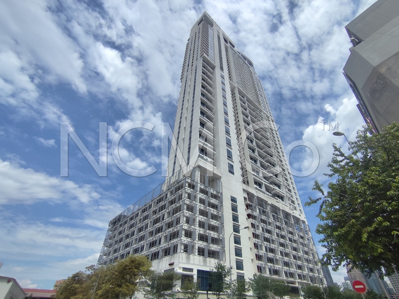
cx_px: 200
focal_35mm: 16
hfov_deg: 94.5
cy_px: 150
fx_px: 184
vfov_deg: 78.1
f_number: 2.2
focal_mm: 1.65
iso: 50
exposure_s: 1/2805
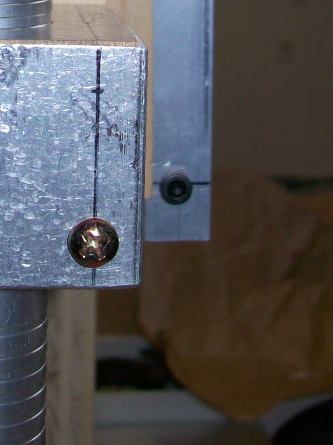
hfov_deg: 14.2
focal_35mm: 103
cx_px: 25
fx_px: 1321
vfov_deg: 18.3
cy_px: -59
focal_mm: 6
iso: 80
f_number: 2.7
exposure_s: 1/64
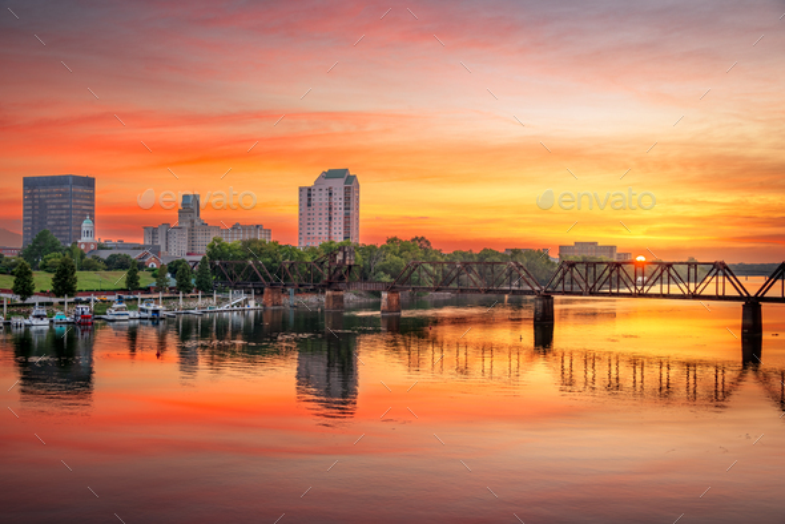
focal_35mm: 38
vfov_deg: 35.1
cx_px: 392
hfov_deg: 50.7
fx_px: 829
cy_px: 262
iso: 100
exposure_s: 1/125
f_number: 8
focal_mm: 38
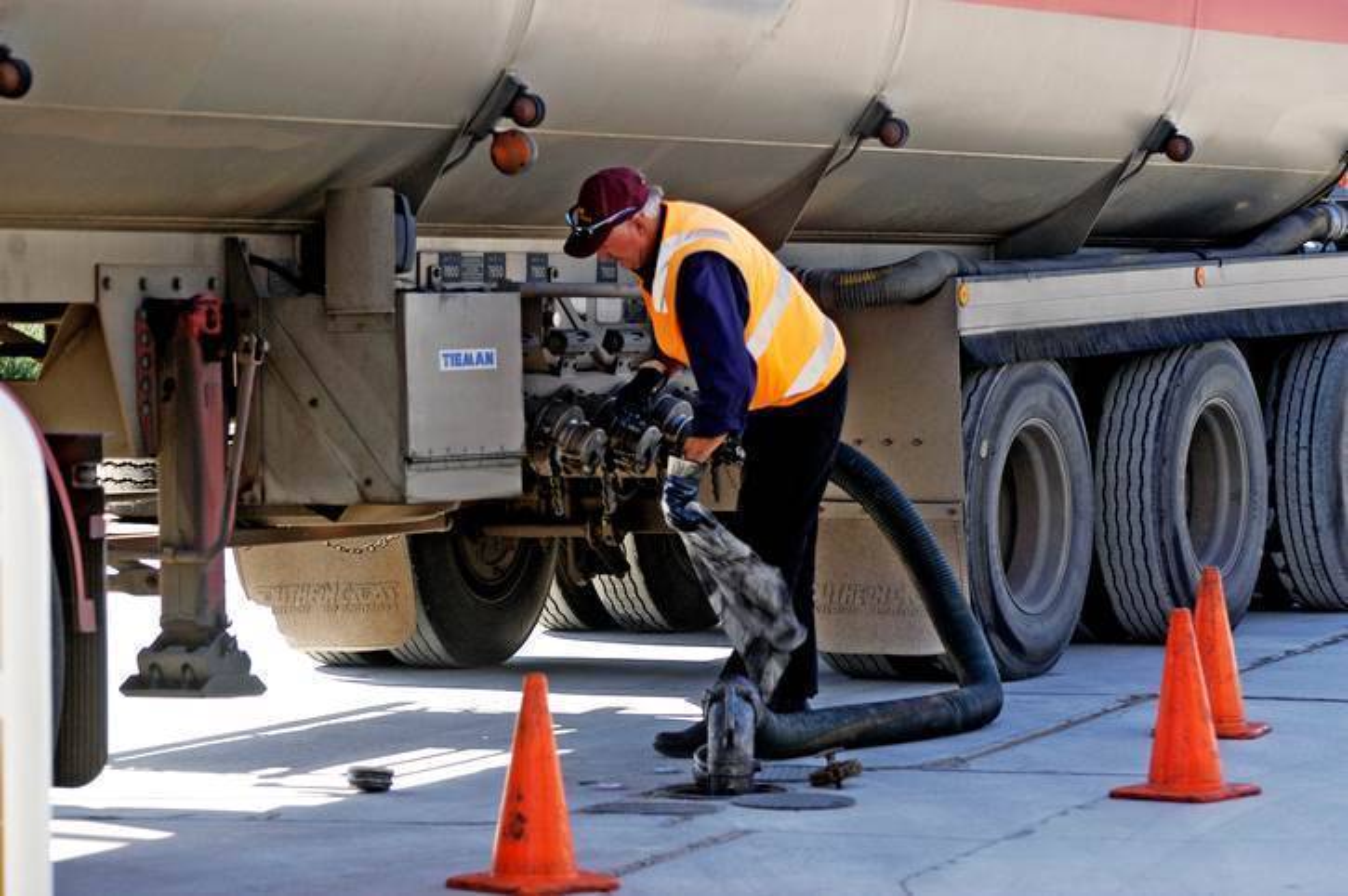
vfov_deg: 9.1
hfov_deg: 13.7
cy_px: 448
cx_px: 674
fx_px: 5611
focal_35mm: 150
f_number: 4.8
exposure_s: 1/320
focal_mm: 100
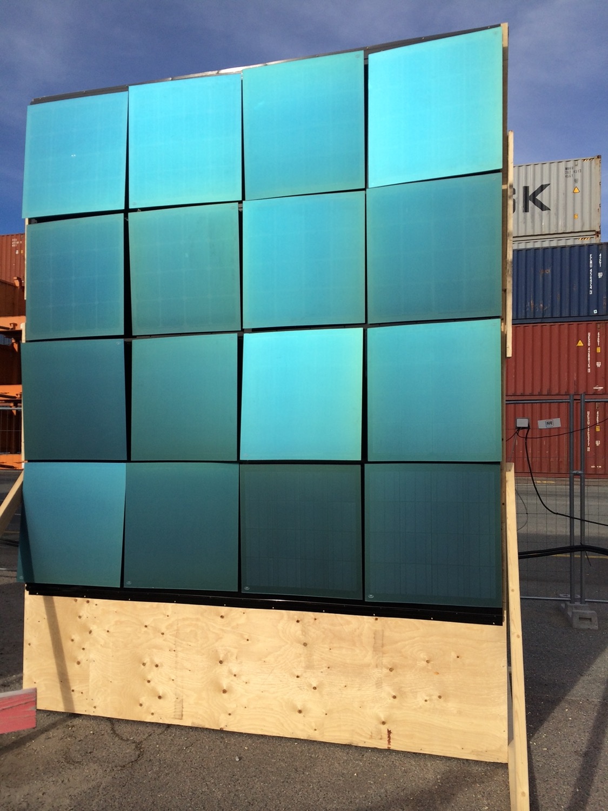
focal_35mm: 30
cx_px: 304
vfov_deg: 60.0
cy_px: 406
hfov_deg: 46.8
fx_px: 703
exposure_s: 1/2933
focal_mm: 4.12
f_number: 2.2
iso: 32
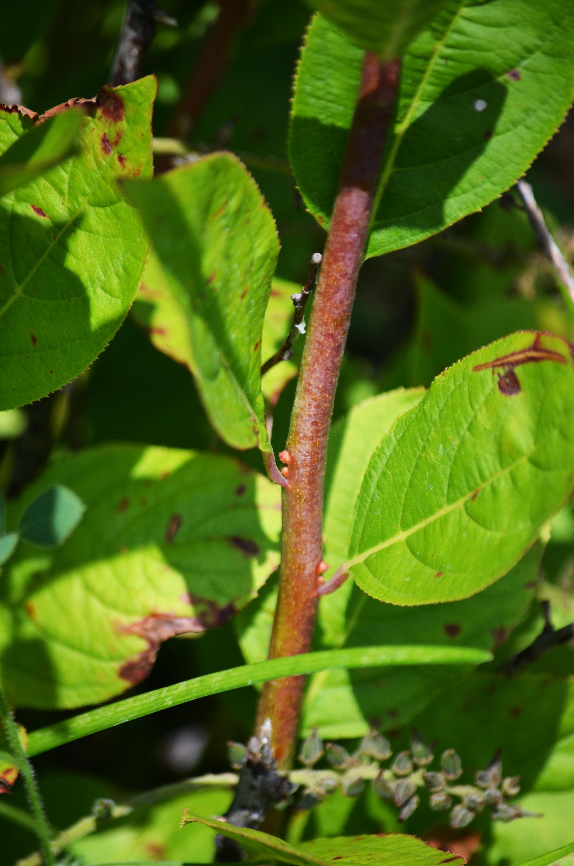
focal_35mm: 300
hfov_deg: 4.6
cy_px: 433
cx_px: 287
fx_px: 7207
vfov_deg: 6.9
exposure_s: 1/640
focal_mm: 200
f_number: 6.3
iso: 200
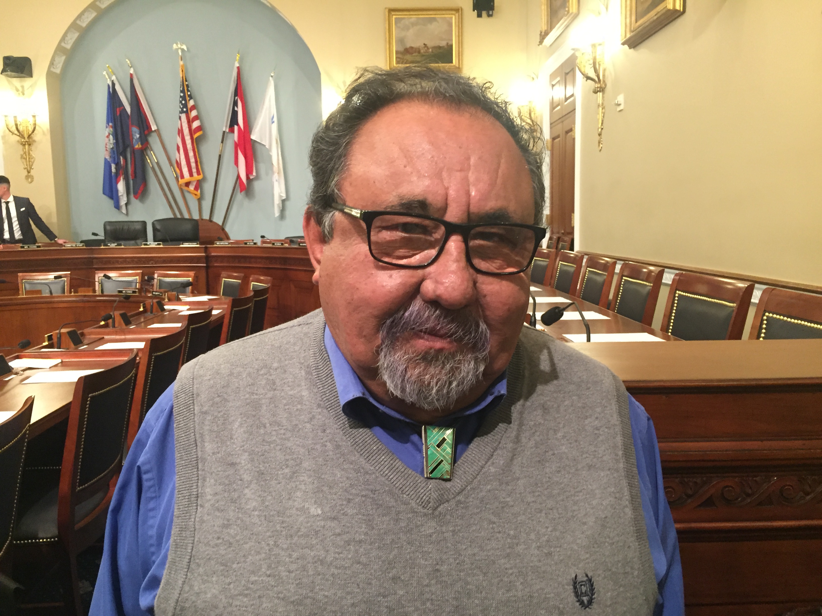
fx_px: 689
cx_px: 411
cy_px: 308
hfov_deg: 61.7
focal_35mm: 29
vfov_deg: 48.2
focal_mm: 4.15
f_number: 2.2
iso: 320
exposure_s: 1/33
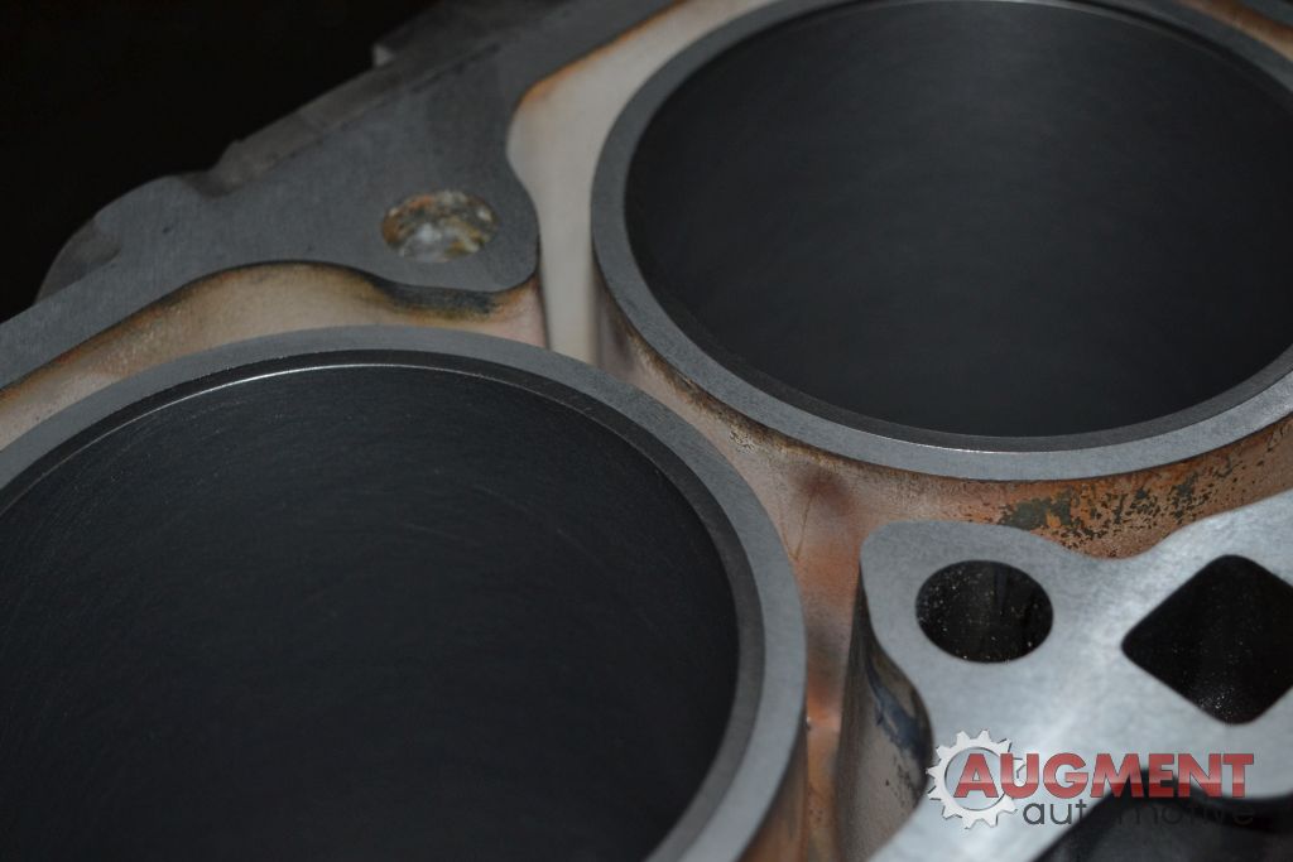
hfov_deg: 29.9
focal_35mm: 68
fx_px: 2425
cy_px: 431
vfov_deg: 20.2
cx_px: 646
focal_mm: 45
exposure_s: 1/60
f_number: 5
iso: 640
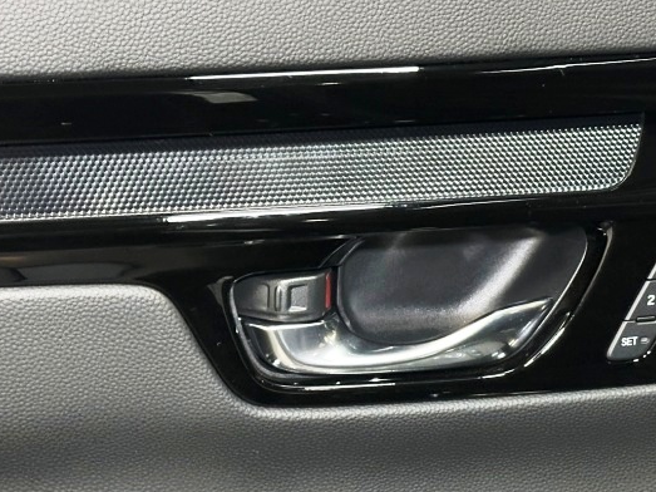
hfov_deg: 20.9
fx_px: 1781
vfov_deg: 15.6
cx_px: 385
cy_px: 418
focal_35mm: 94
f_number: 1.78
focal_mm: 6.86
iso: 640
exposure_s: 1/30
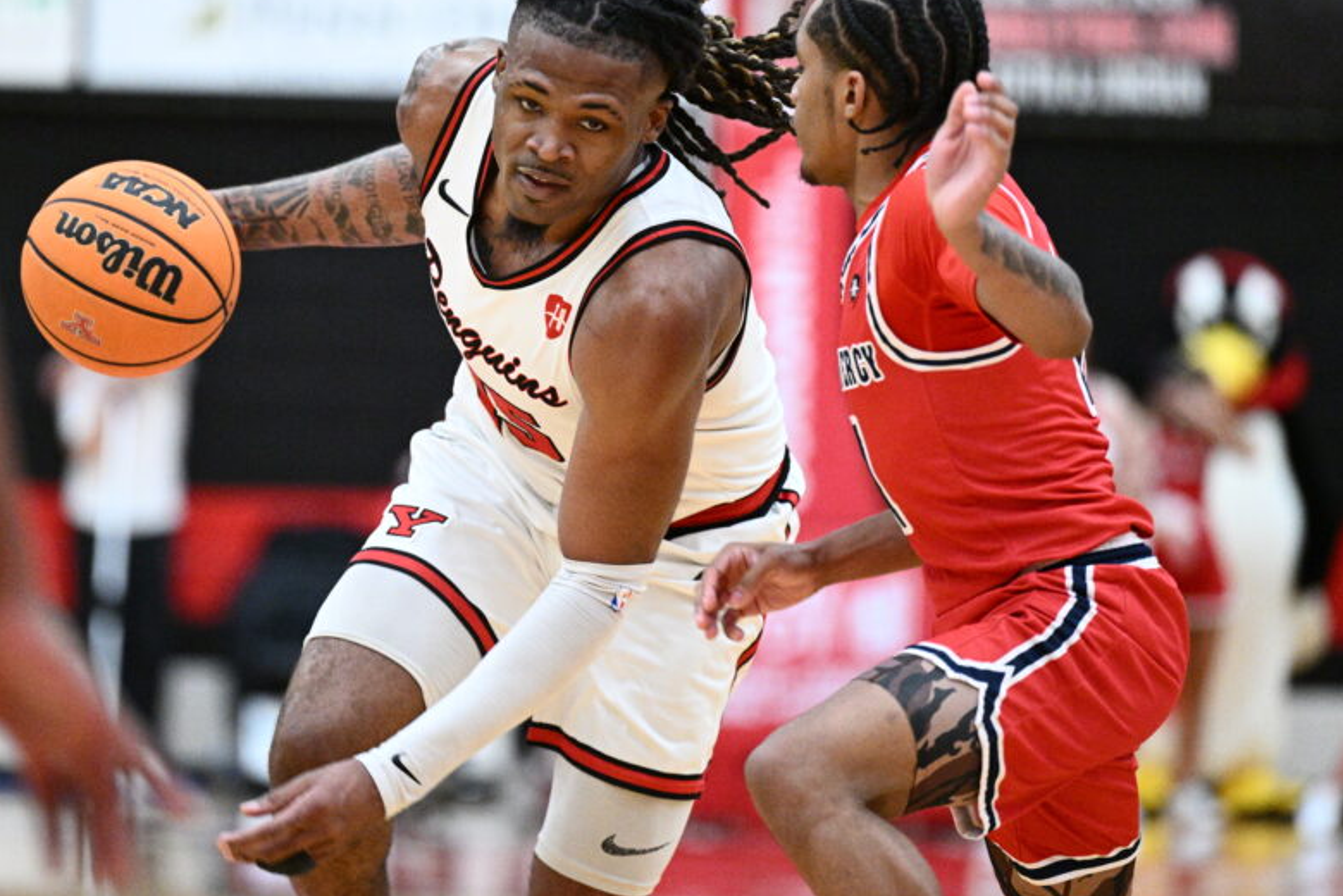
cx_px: 532
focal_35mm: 282
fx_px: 10519
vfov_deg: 4.9
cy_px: 373
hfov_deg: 7.3
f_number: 2.8
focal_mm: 200
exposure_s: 1/1000
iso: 10000
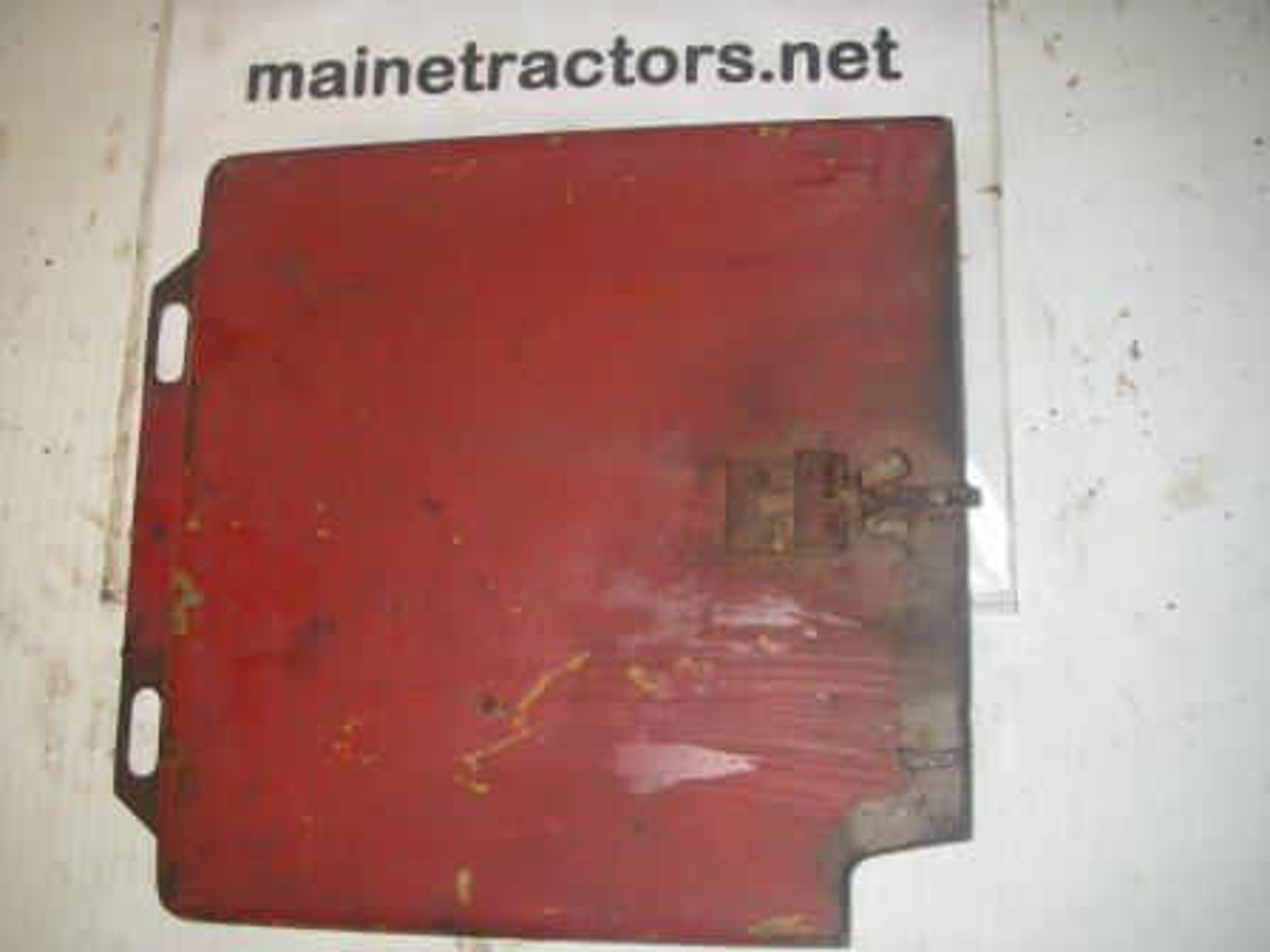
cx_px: 635
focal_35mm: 38
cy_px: 476
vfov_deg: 37.7
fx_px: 1394
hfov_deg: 49.0
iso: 200
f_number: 3.3
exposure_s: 1/40
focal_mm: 6.3
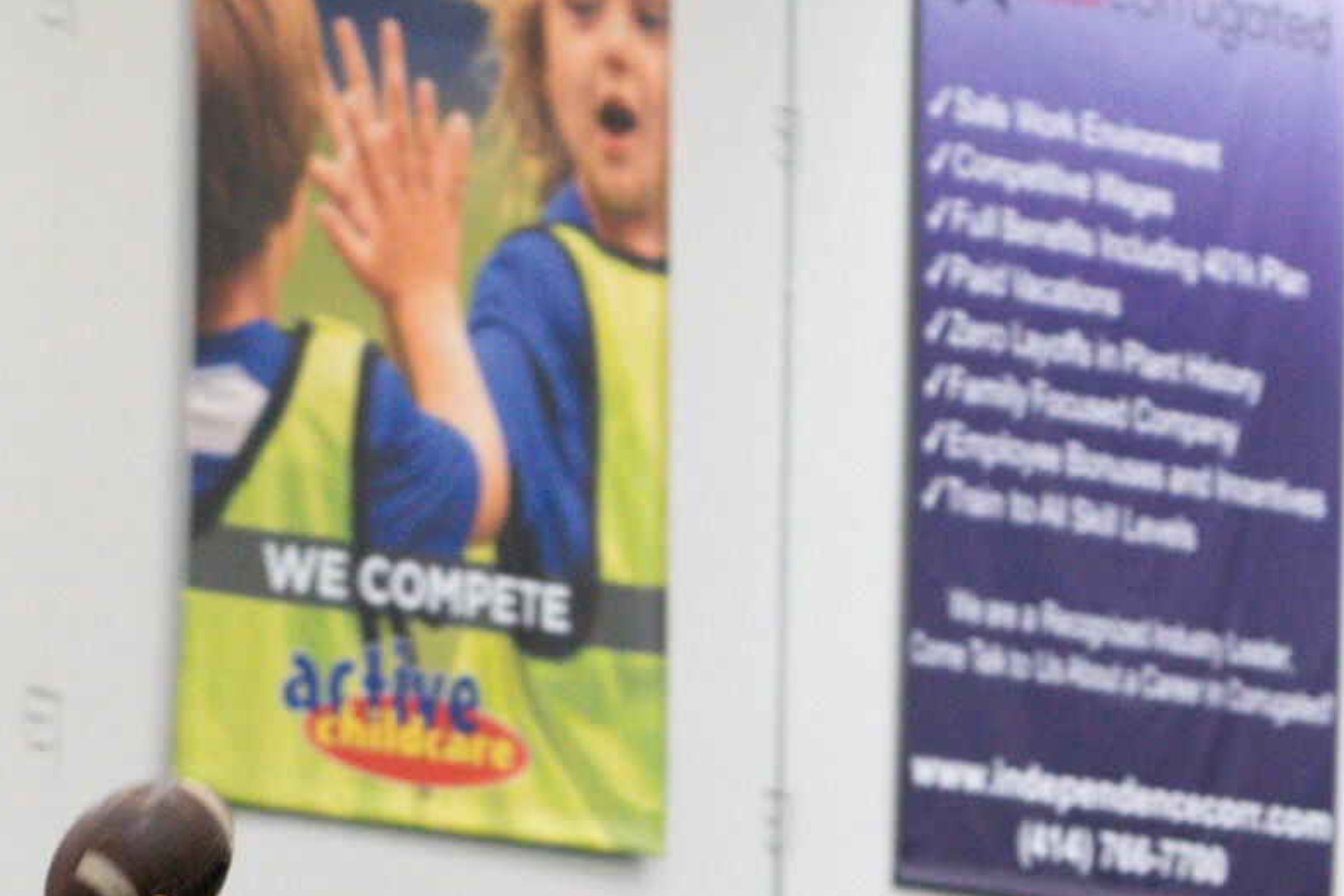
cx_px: 425
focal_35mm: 344
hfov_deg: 6.0
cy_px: 1408
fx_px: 12844
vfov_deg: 4.0
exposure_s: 1/500
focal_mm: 105
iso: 4000
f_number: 5
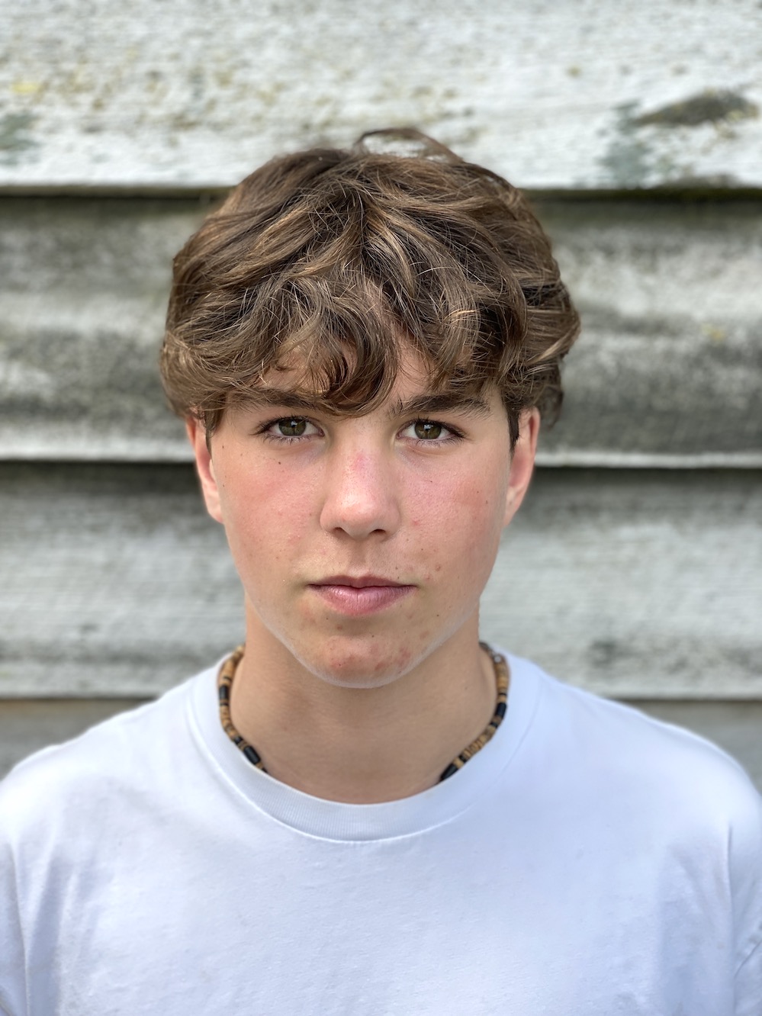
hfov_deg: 28.0
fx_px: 1526
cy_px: 508
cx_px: 381
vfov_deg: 36.8
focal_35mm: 52
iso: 20
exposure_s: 1/209
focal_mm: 6
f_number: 2
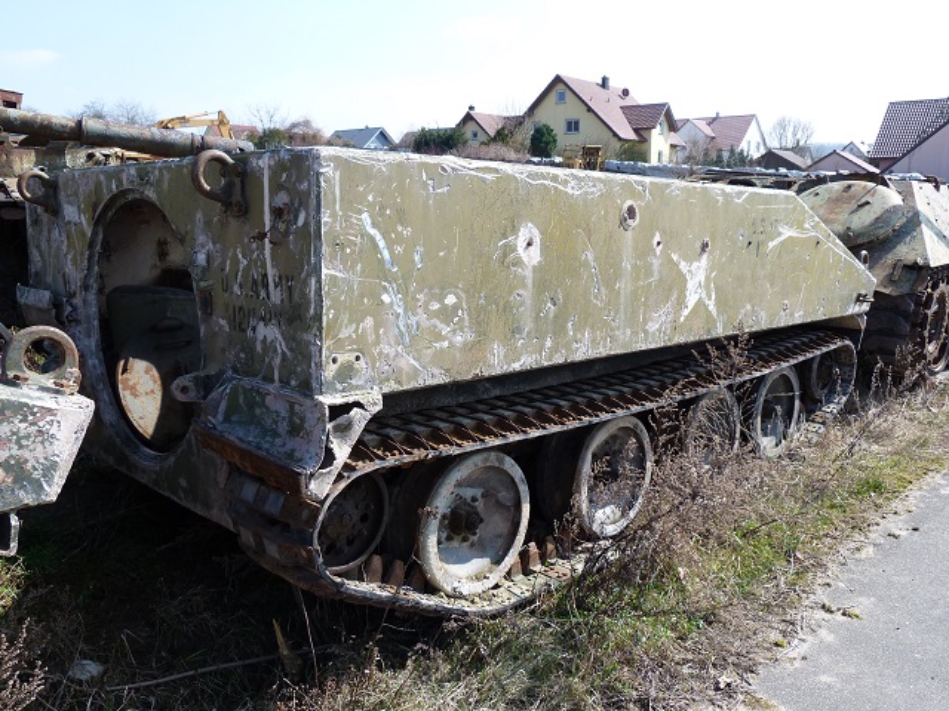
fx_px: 795
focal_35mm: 29
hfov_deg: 61.7
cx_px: 474
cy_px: 356
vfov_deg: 48.2
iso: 80
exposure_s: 1/250
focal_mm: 5.2
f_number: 4.5
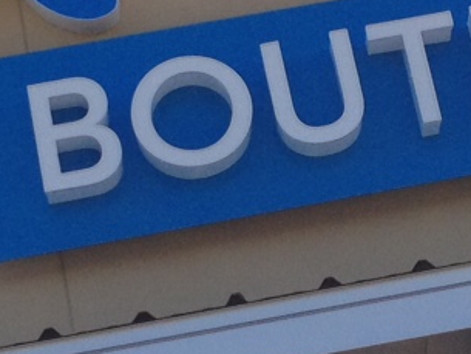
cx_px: 216
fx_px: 2545
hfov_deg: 10.6
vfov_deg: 7.9
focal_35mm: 187
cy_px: 199
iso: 64
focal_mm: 4.28
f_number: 2.4
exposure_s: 1/1227
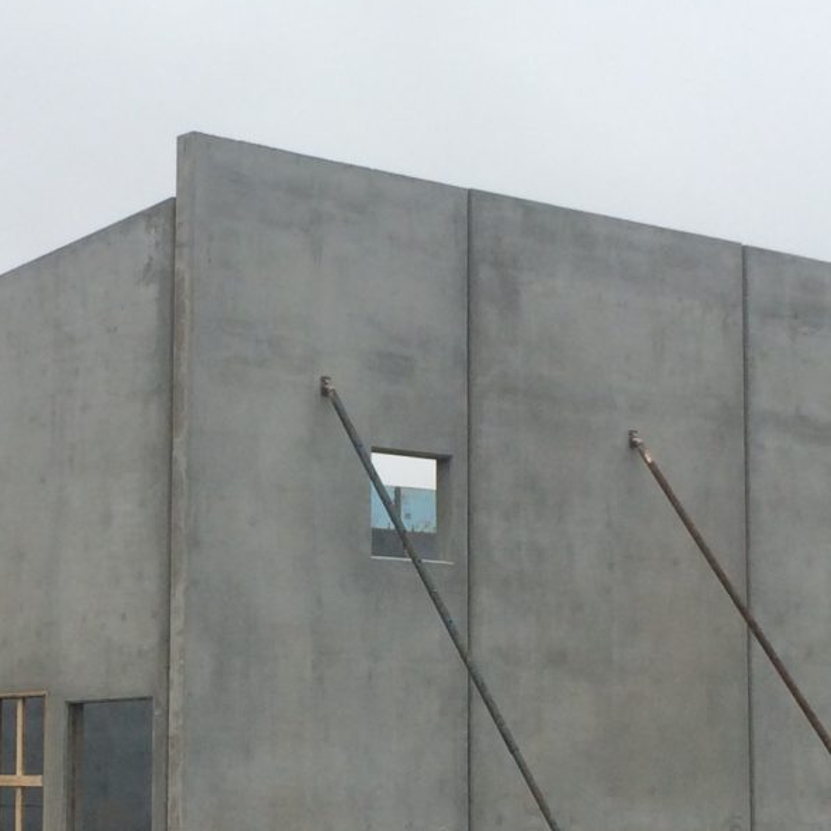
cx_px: 223
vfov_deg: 18.9
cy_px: 482
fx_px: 2499
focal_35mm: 92
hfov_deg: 18.8
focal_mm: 4.12
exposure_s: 1/641
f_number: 2.2
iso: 32
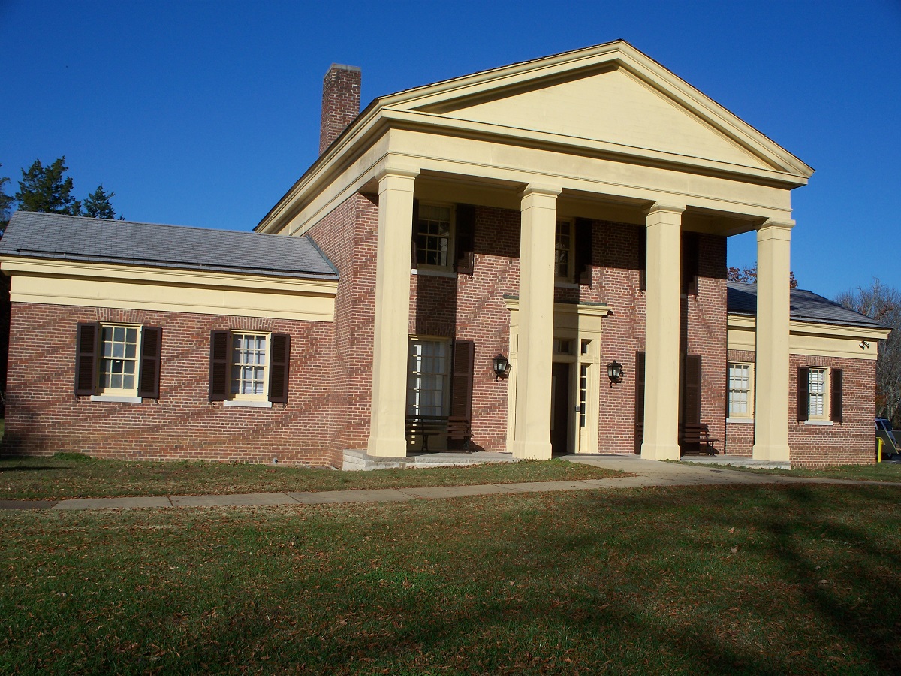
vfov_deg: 39.7
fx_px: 937
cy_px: 338
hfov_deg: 51.4
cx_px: 450
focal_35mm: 36
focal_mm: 7.54
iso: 64
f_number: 5
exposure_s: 1/640
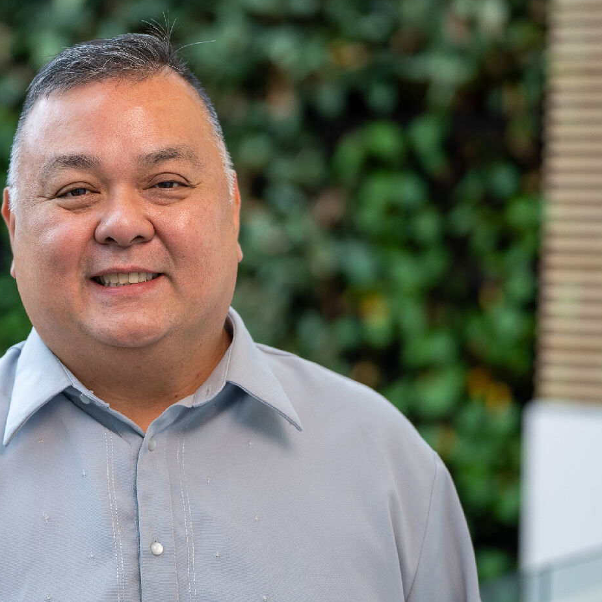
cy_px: 341
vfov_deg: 14.5
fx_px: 2361
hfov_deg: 14.5
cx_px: 163
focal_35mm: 120
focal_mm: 81
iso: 80
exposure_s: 1/100
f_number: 2.8
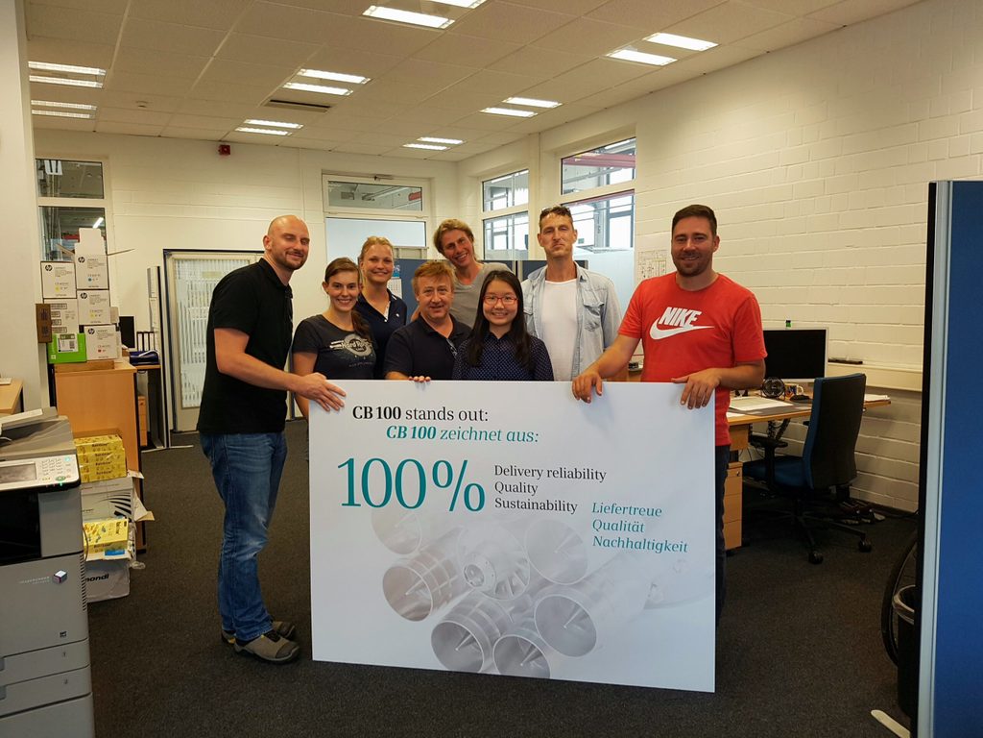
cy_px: 369
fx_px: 738
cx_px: 492
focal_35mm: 26
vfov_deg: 53.1
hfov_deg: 67.3
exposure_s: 1/50
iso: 64
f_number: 1.7
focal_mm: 4.2
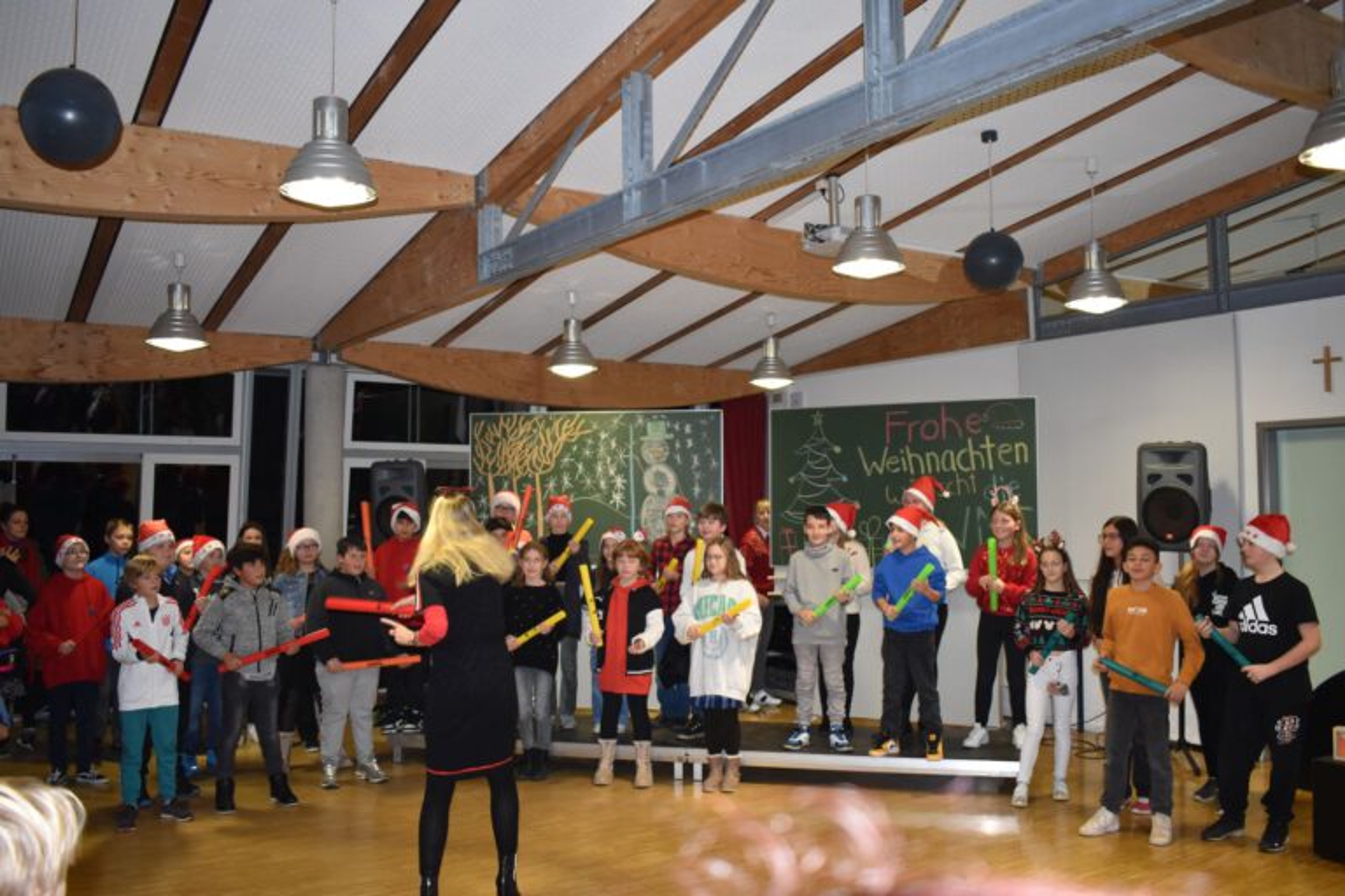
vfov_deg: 43.6
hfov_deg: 61.9
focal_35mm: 30
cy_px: 448
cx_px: 672
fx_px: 1121
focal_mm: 20
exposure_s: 1/60
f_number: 3.8
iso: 900
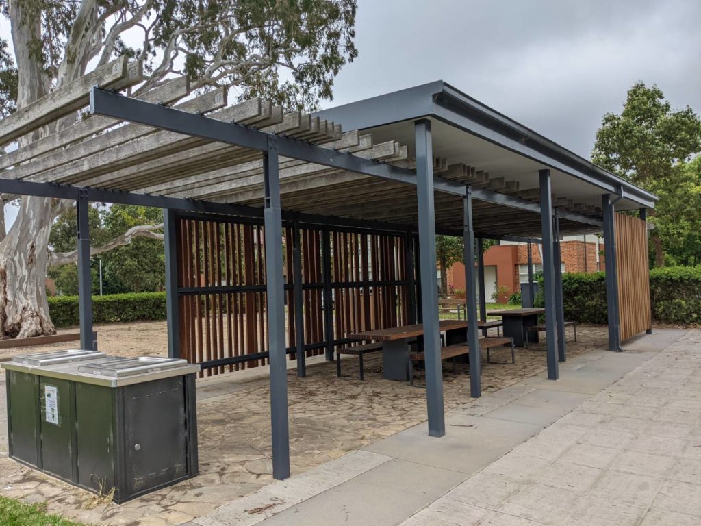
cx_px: 350
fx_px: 547
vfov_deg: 51.4
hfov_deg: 65.3
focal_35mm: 27
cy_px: 263
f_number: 1.73
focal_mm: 4.38
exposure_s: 1/1376
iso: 53
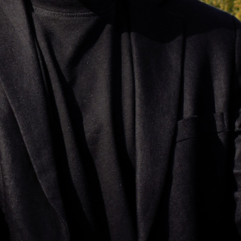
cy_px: -9
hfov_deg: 5.2
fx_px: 2631
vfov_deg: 5.2
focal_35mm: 334
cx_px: 13
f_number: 6.6
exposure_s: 1/125
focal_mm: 25
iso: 100
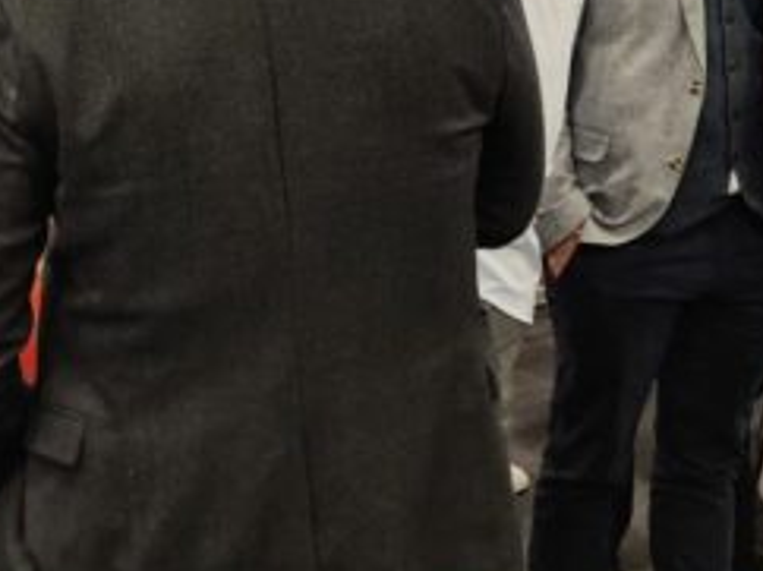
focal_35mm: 73
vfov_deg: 19.9
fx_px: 1607
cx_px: 281
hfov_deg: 26.6
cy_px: 101
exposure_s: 1/100
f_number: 1.8
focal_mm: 5.4
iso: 320
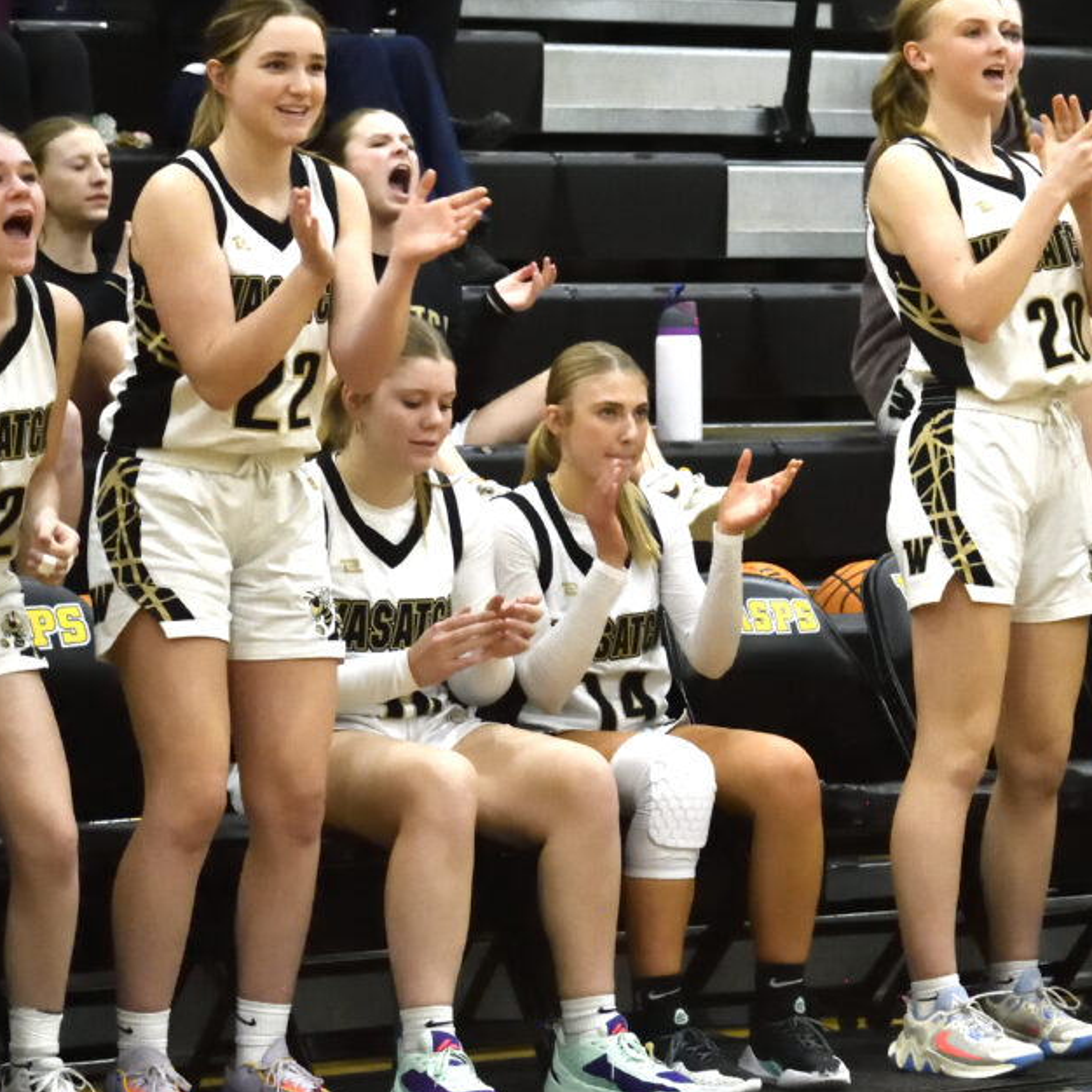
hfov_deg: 10.2
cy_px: 569
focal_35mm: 171
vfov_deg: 10.2
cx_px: 801
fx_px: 6103
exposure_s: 1/500
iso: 9000
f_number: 4.5
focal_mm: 70
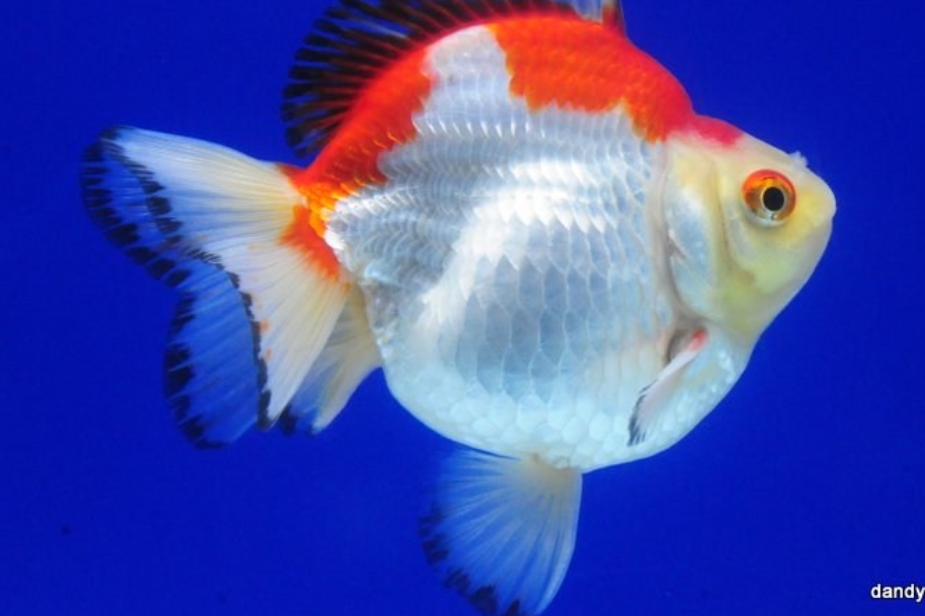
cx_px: 511
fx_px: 4407
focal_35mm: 172
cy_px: 255
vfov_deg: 8.0
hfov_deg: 12.0
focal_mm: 95
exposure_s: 1/125
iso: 3200
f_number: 16
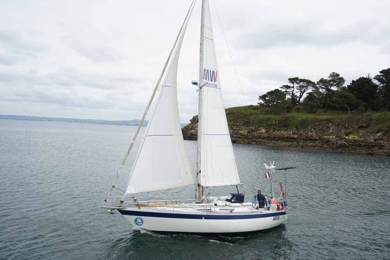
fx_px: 314
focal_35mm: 29
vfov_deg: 45.0
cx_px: 195
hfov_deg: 63.7
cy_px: 130
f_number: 7.1
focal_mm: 29
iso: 1000
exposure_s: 1/2500
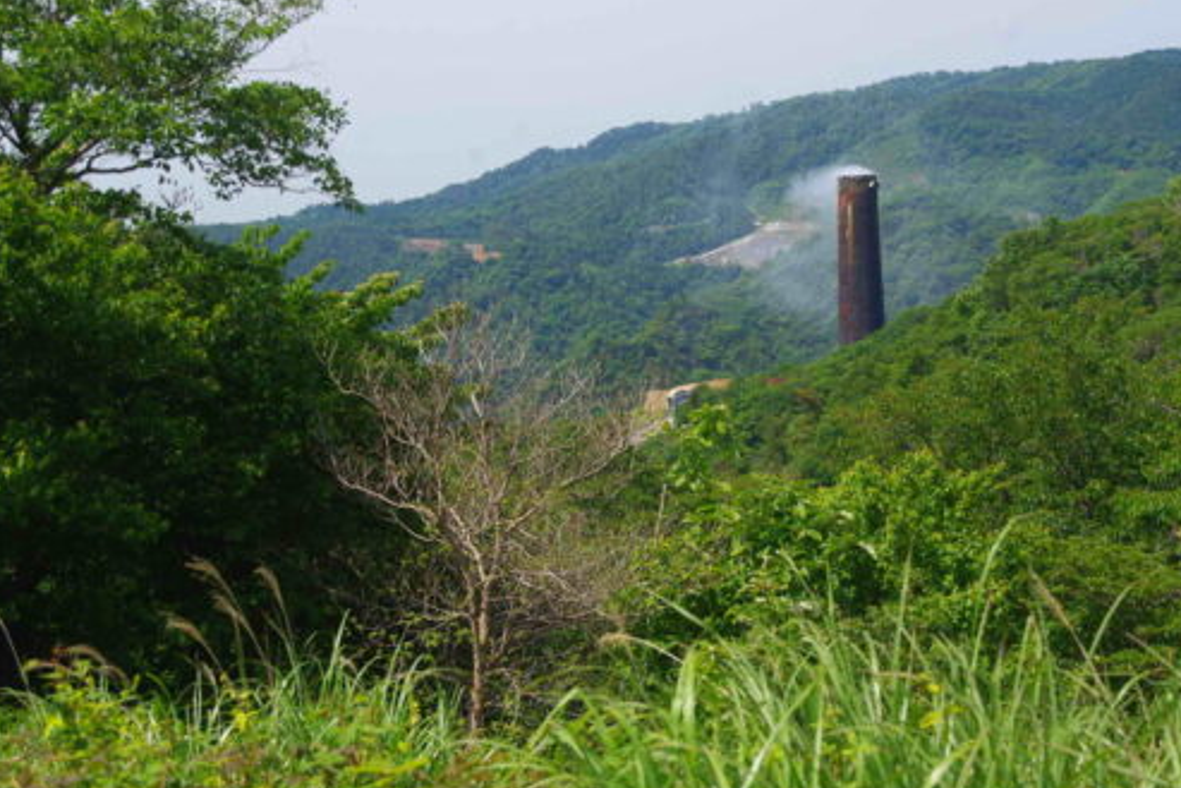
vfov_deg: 18.7
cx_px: 692
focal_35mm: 73
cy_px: 359
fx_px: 2395
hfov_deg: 27.7
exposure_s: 1/250
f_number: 6.7
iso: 100
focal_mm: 40
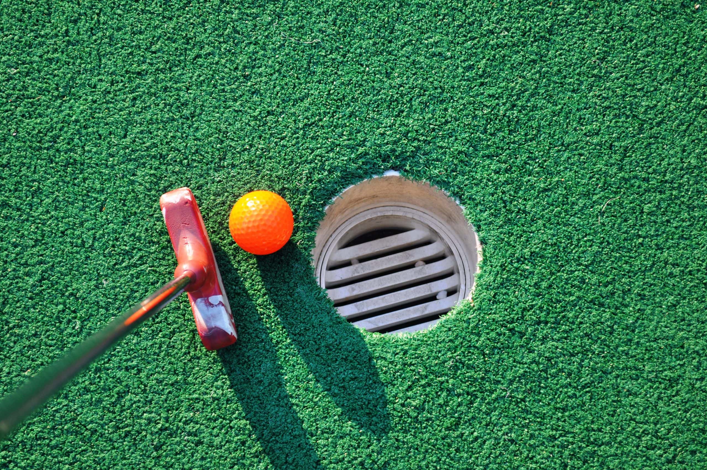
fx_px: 1618
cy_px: 235
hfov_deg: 24.6
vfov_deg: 16.5
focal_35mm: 82
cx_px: 354
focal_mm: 55
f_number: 5.6
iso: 200
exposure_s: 1/125
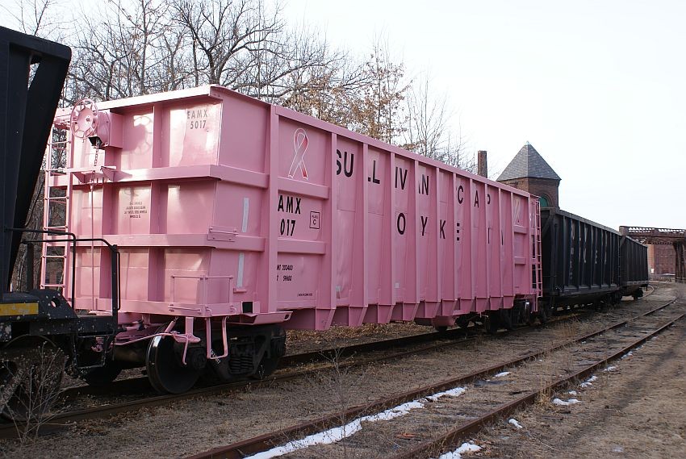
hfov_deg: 49.5
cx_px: 343
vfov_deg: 34.3
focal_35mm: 39
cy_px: 230
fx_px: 744
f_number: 5
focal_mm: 26
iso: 100
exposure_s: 1/160
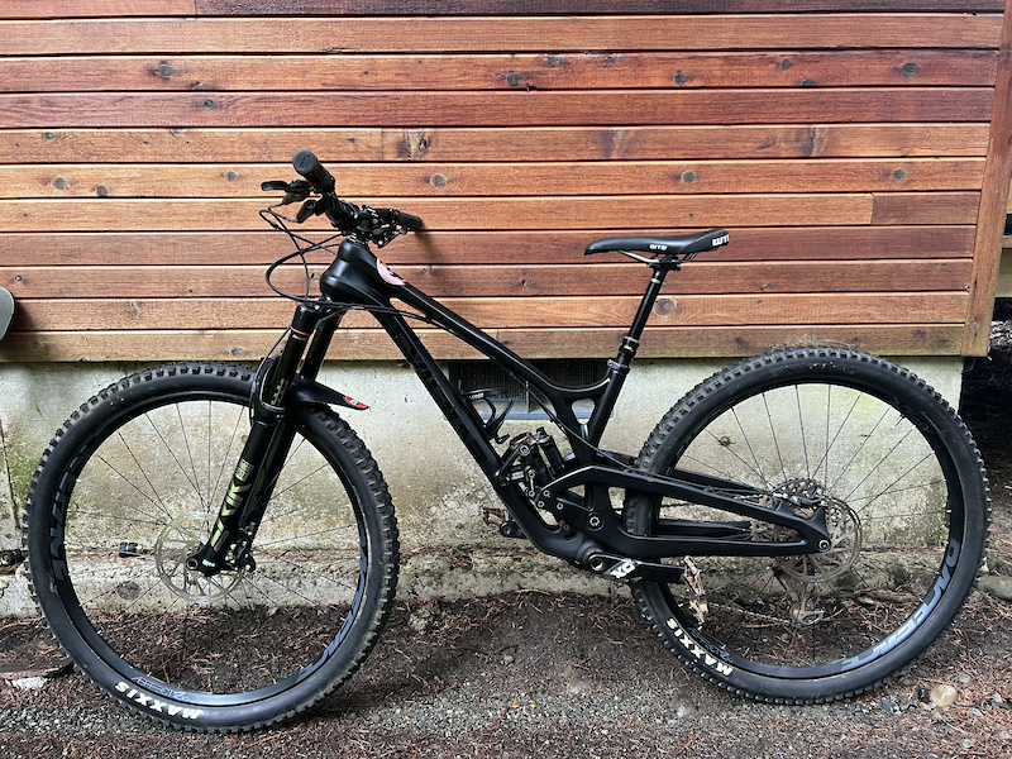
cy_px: 380
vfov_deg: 53.1
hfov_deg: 67.3
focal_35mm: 26
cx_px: 506
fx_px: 760
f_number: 1.5
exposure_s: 1/61
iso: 125
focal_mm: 5.7
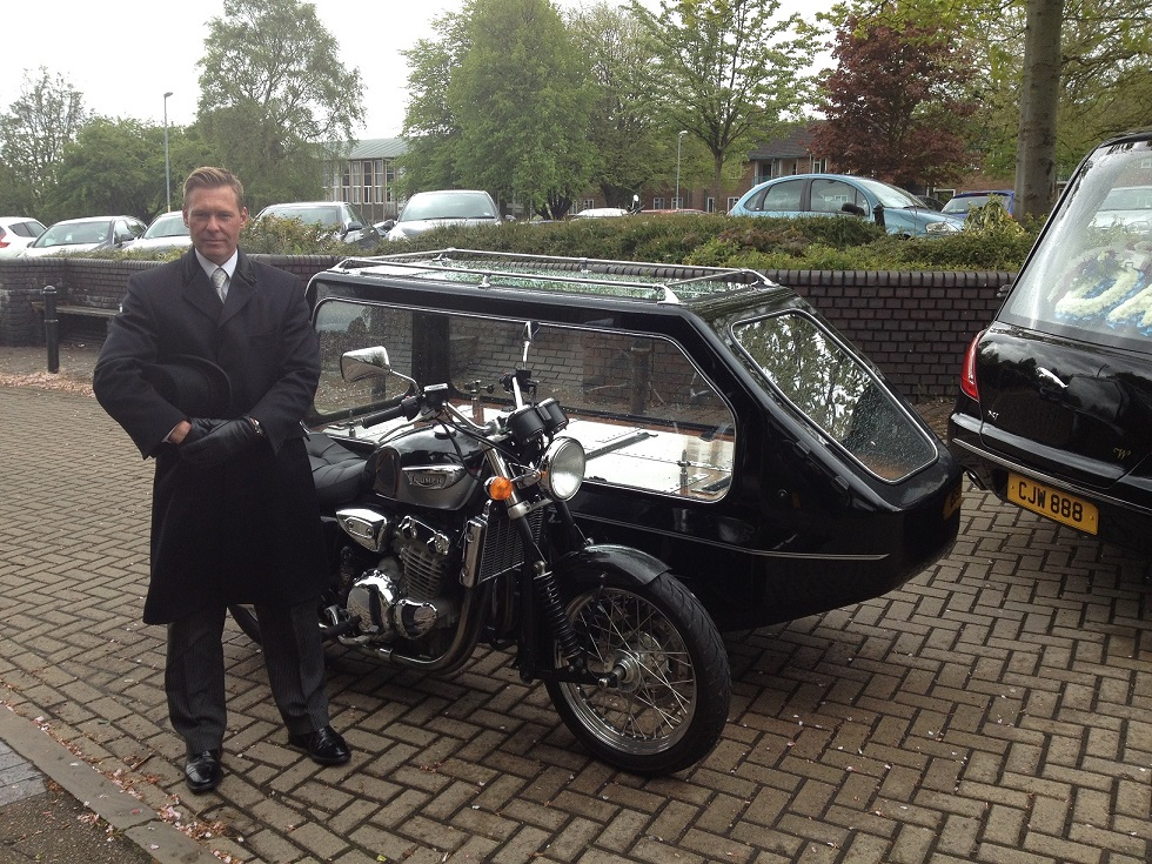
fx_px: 1165
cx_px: 576
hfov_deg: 52.6
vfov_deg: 40.7
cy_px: 432
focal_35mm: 35
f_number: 2.4
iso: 64
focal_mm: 4.28
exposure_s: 1/332
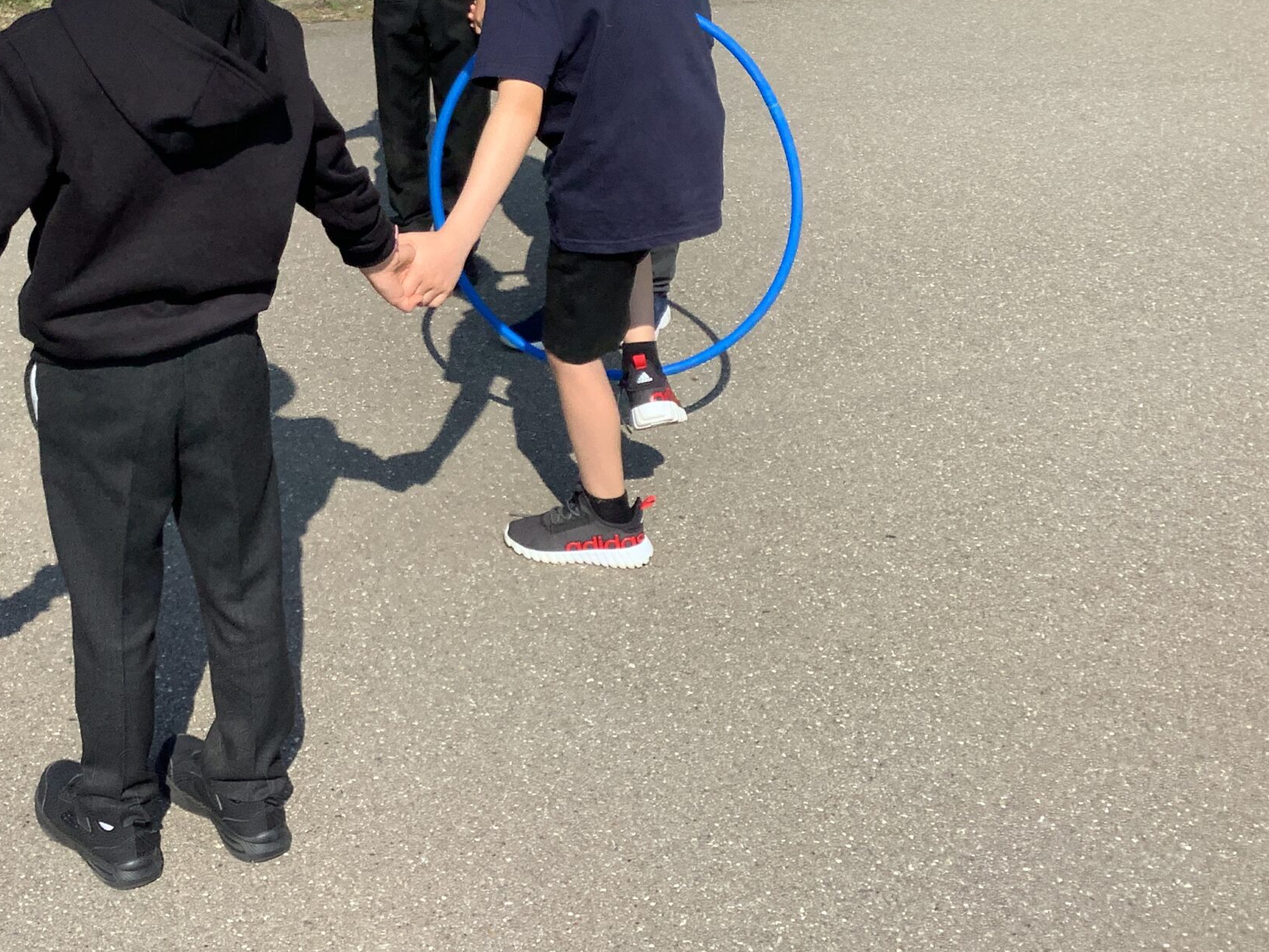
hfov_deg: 38.5
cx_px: 299
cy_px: 336
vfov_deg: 30.1
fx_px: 1760
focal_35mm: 48
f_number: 2.4
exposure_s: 1/1087
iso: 25
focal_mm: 3.3
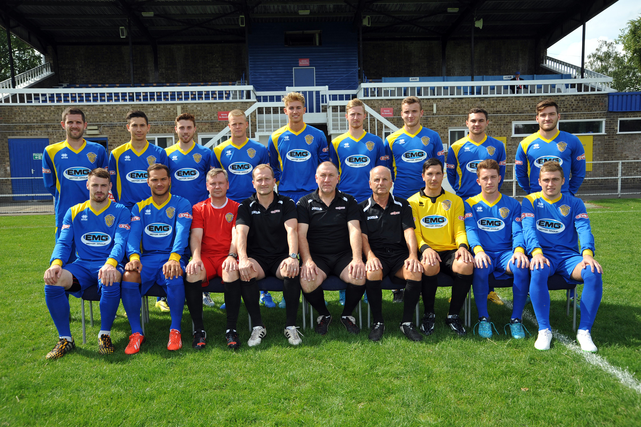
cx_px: 320
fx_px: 570
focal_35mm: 32
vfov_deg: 41.1
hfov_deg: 58.7
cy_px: 214
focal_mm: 32
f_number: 11
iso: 400
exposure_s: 1/250
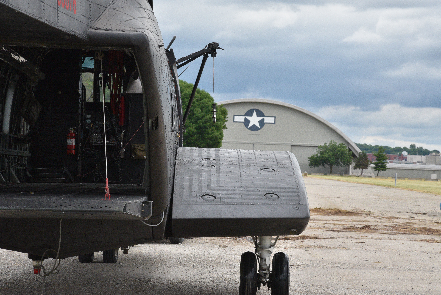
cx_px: 220
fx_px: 1470
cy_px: 148
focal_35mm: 120
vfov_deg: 11.4
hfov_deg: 17.1
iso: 1600
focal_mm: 120
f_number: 16
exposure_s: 1/1000
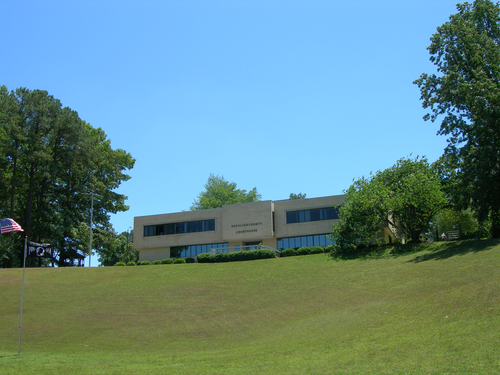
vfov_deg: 37.7
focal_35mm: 38
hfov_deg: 49.0
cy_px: 188
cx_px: 250
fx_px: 549
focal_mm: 7.8
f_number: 4.8
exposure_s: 1/326
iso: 50
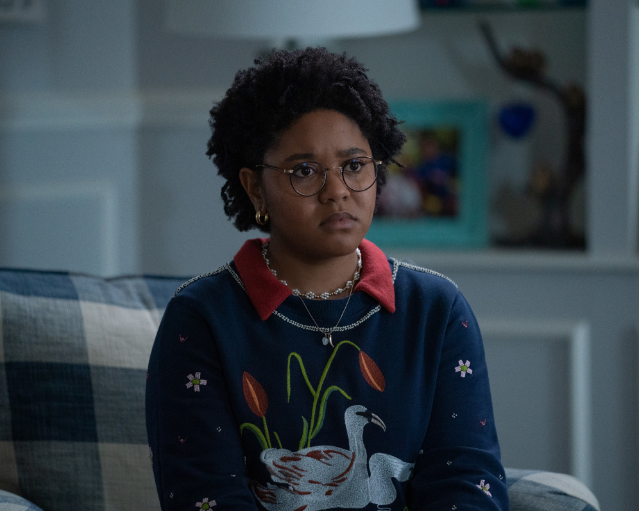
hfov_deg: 8.9
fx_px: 4104
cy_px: 255
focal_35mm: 217
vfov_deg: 7.1
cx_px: 347
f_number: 2.8
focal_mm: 192
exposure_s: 1/125
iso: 5000
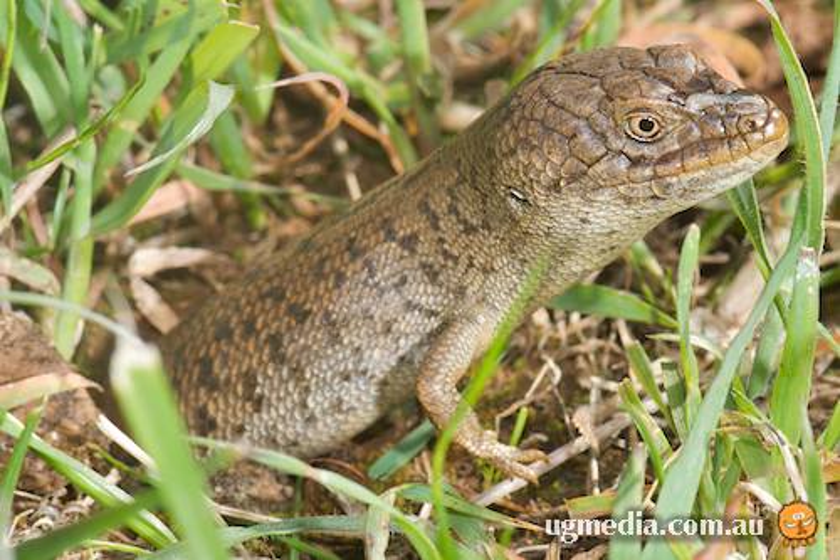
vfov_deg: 8.7
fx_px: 3674
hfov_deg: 13.0
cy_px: 280
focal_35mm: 158
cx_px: 420
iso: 100
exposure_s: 1/50
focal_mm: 105
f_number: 16
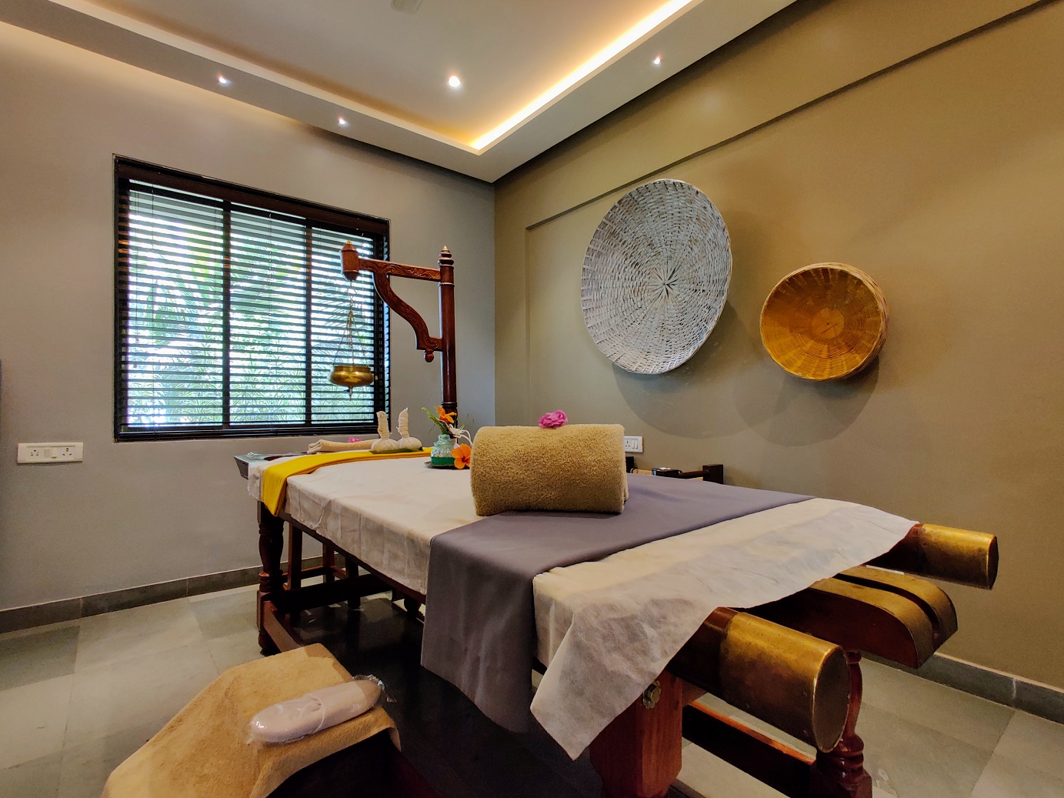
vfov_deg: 89.9
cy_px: 399
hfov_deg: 106.2
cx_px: 532
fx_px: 400
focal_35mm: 13
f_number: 2.2
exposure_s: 1/33
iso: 250
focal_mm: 2.25
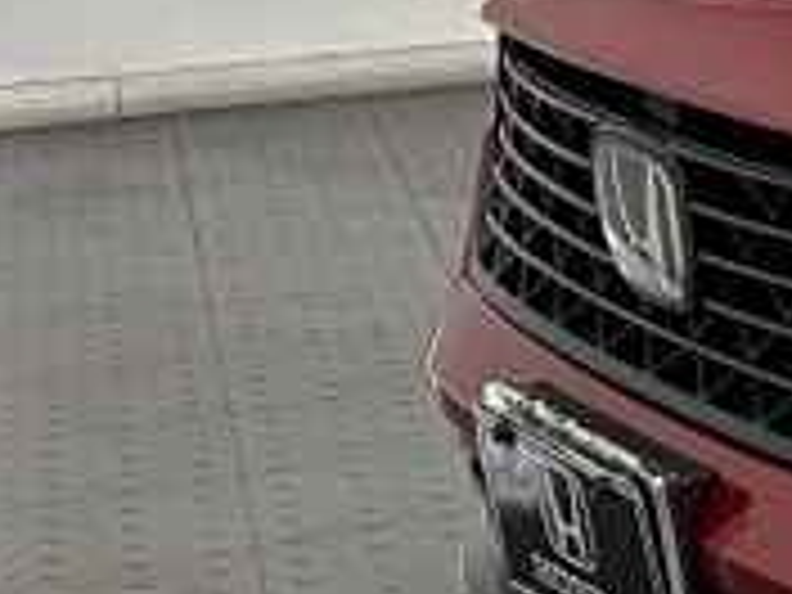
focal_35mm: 140
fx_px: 3203
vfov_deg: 10.6
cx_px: 2210
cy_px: 112
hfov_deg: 10.7
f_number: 1.78
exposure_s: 1/60
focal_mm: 6.86
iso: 250
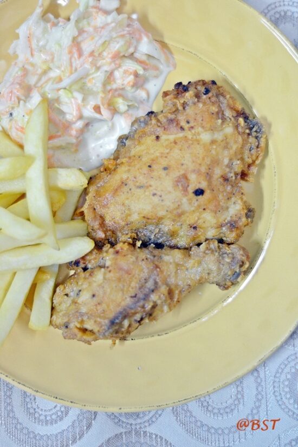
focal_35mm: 75
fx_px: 931
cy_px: 224
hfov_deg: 18.2
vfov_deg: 27.0
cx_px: 149
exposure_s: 1/60
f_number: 1.8
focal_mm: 50
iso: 1000
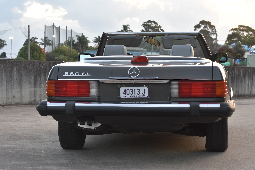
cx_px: 129
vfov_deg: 15.8
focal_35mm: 87
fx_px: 613
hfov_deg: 23.5
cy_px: 89
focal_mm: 55
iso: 400
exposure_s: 1/25
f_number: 9
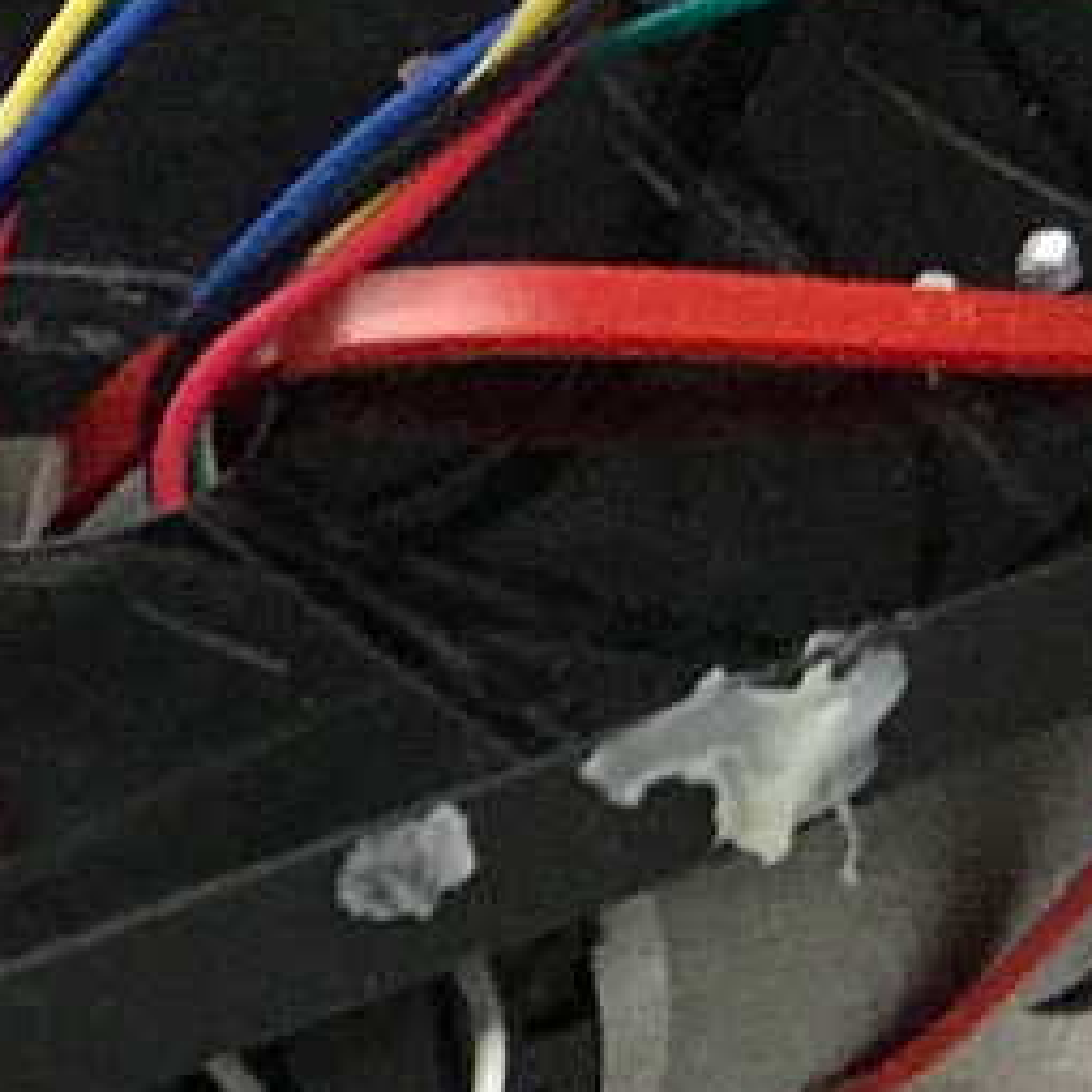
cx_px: -287
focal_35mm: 399
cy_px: 784
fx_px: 14240
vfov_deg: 4.4
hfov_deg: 4.4
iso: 200
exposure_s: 1/60
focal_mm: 6.6
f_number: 2.8
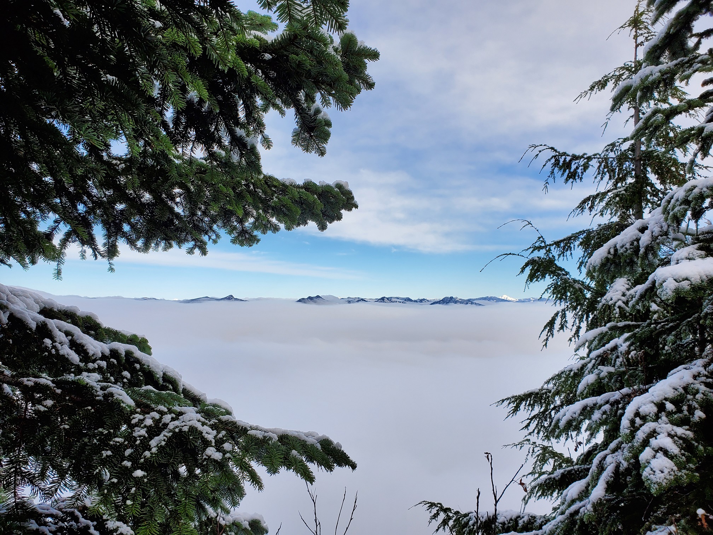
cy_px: 268
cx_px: 356
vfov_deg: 53.1
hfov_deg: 67.3
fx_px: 536
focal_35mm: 26
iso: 50
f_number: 2.4
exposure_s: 1/1488
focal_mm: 4.3
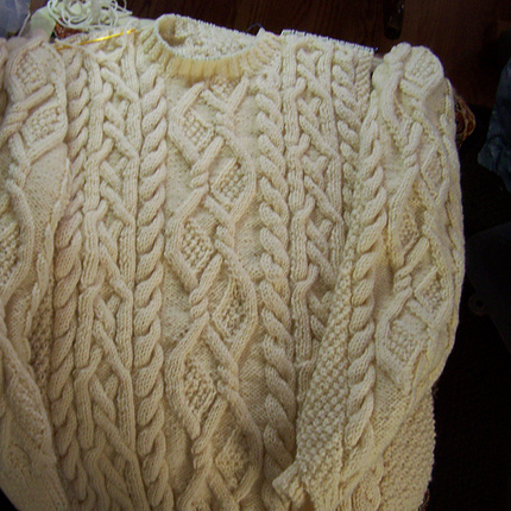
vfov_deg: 34.0
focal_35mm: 50
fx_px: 835
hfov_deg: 33.9
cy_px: 285
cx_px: 204
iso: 160
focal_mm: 6.3
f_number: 2.8
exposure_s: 1/30
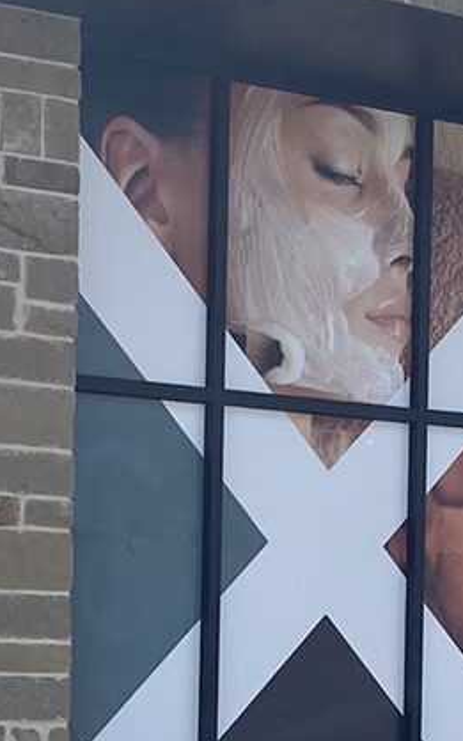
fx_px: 2727
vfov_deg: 15.3
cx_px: 390
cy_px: 633
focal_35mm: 135
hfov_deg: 9.7
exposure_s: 1/2967
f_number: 1.8
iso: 32
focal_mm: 4.25
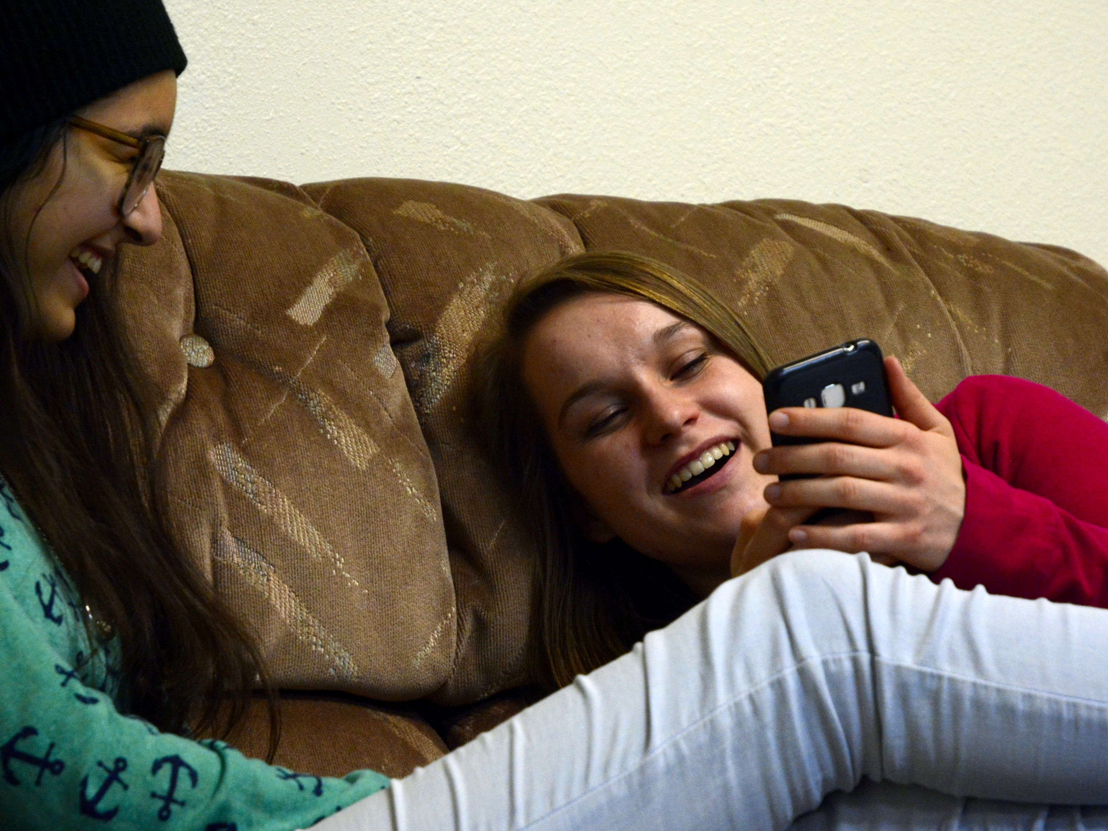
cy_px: 395
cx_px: 570
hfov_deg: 12.1
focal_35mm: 163
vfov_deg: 9.1
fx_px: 5217
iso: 1250
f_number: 4.5
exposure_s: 1/100
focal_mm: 70
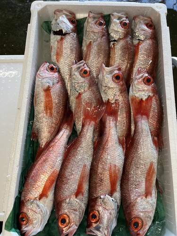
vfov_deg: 67.3
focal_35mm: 26
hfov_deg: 53.1
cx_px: 88
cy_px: 118
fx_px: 177
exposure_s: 1/120
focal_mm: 5.1
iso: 125
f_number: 1.6
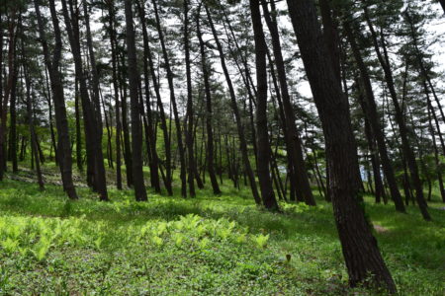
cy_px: 148
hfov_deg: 53.1
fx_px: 445
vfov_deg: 36.9
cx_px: 222
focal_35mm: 36
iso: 400
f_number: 10
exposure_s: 1/320
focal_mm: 24
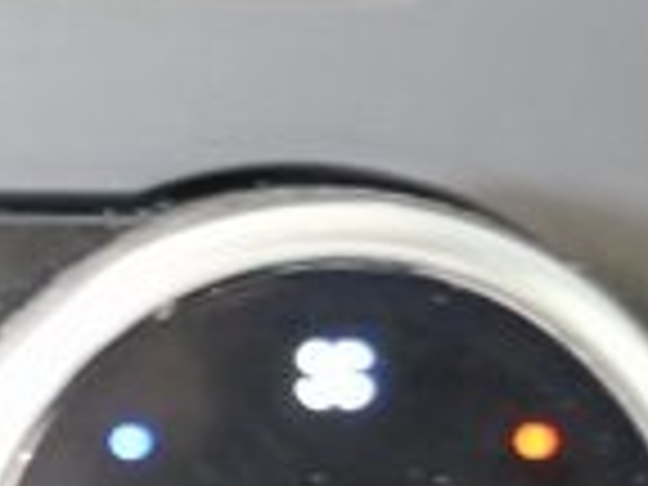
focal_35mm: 214
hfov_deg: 8.9
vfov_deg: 6.9
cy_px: 675
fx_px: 4006
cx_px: -472
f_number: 3.7
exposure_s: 1/6
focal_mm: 15
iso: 3200
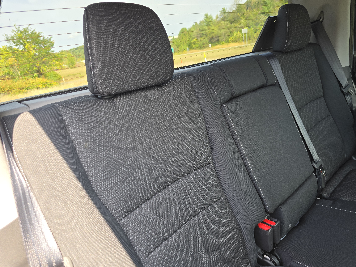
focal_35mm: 23
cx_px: 178
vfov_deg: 58.9
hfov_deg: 73.9
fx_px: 237
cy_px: 134
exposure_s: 1/180
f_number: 1.7
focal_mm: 6.3
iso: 40
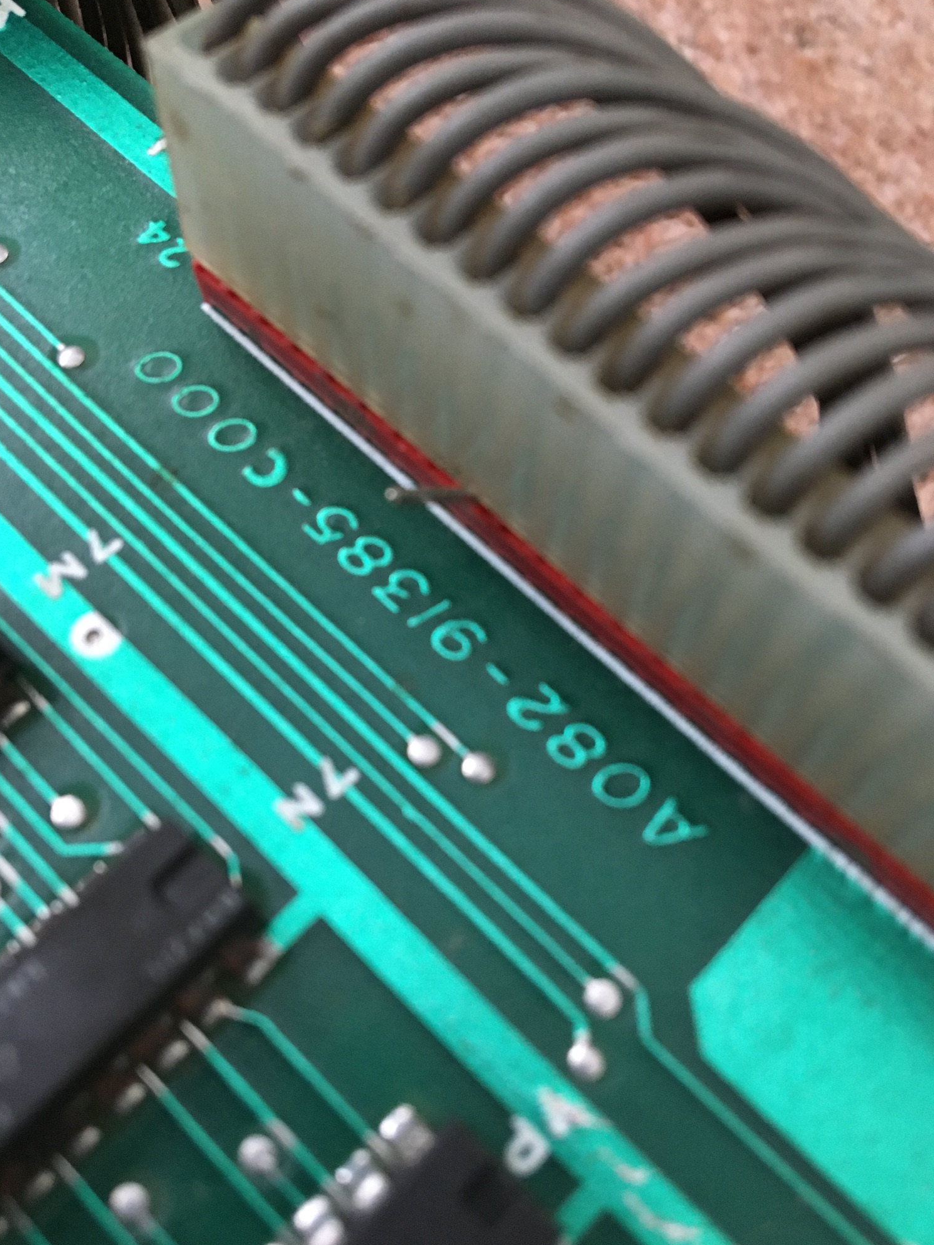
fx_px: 1079
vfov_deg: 60.0
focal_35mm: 30
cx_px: 471
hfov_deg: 46.8
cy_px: 638
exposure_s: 1/20
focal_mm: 4.15
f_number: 2.2
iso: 200
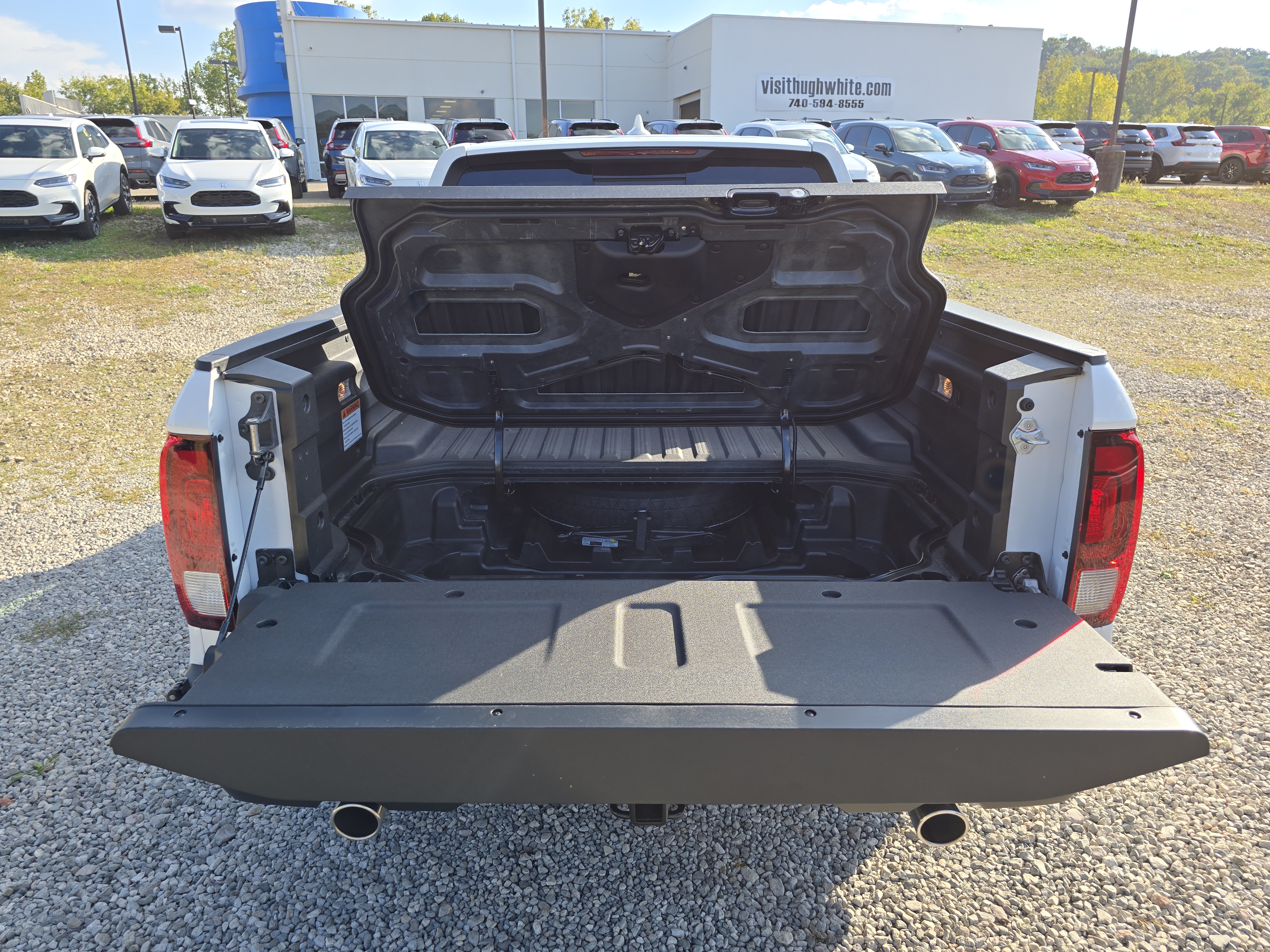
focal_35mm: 23
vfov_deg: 58.9
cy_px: 476
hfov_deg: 73.9
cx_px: 635
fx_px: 844
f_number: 1.7
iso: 12
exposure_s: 1/427
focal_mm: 6.3
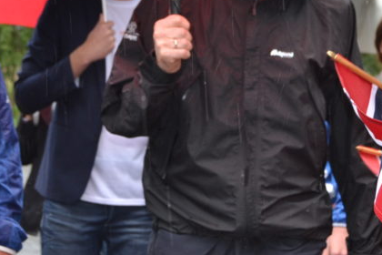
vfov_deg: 9.8
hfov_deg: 14.8
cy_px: 42
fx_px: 1475
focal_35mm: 139
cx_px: 225
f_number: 4.8
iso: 320
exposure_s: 1/125
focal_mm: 38
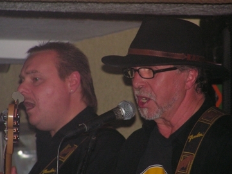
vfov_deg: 3.5
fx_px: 2823
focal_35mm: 421
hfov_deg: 4.7
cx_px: 122
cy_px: 84
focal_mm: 63
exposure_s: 1/400
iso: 200
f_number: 3.7
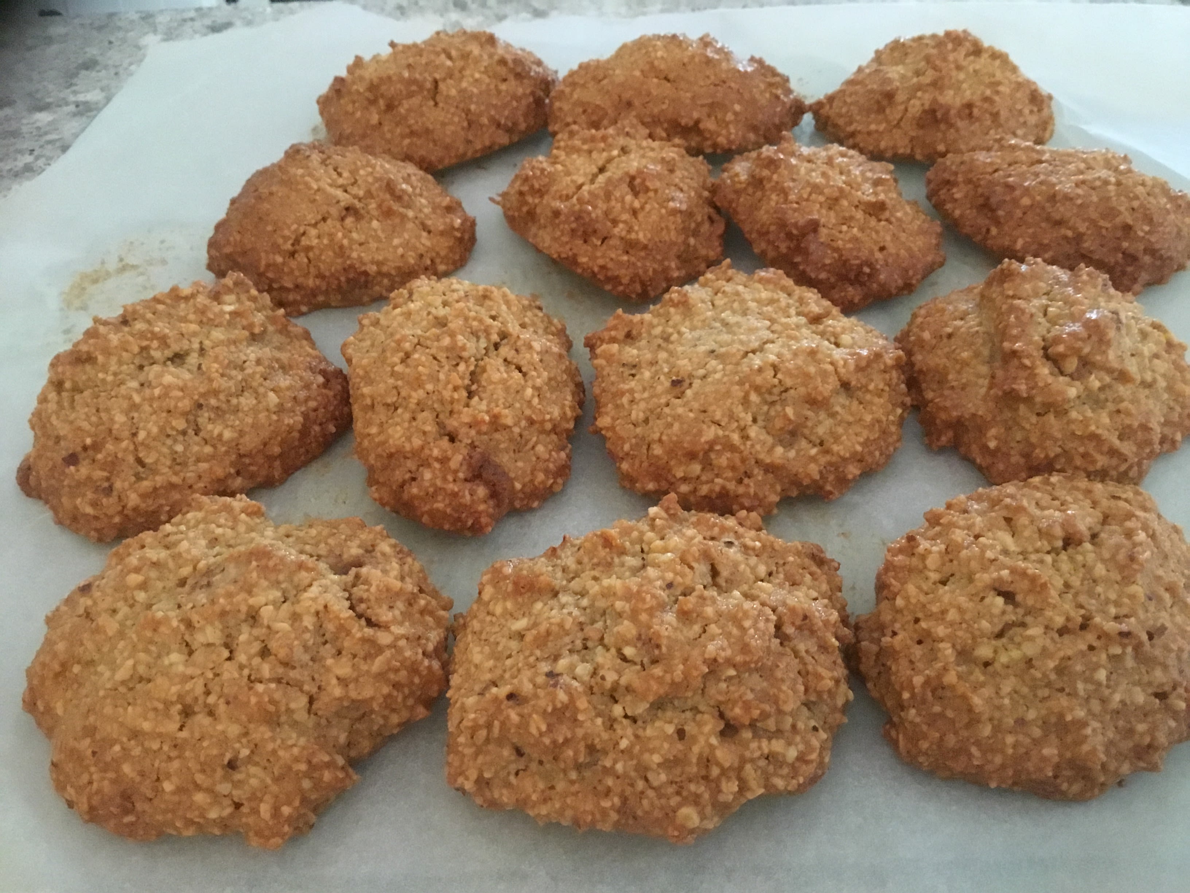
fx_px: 1066
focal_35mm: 31
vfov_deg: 45.4
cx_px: 595
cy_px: 446
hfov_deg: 58.4
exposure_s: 1/17
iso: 320
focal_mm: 3.3
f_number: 2.4
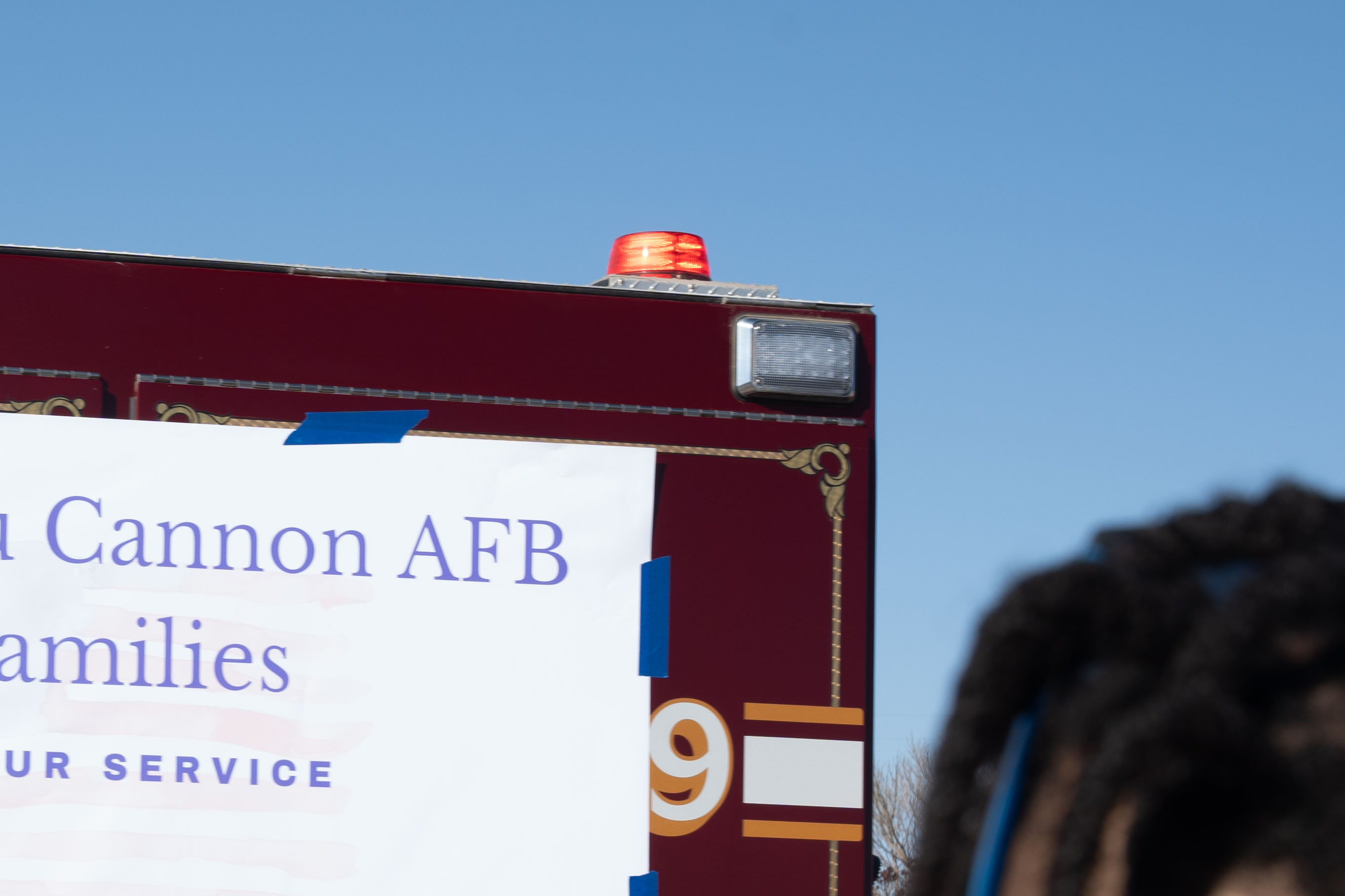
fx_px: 4250
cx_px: -47
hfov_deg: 17.5
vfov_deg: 12.0
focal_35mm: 114
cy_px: 721
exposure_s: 1/200
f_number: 9
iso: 80
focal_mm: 44.3
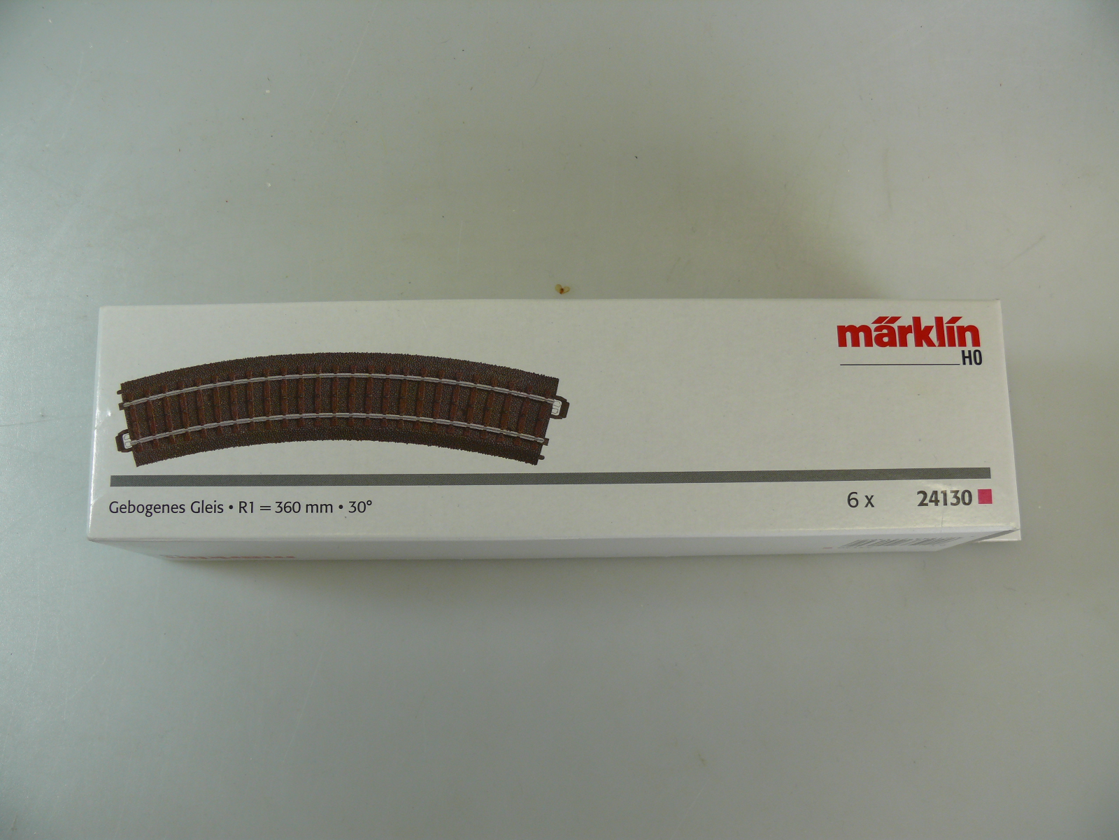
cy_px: 420
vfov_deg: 40.7
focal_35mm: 35
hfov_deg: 52.6
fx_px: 1131
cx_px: 560
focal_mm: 7.4
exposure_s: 1/100
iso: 100
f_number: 3.6
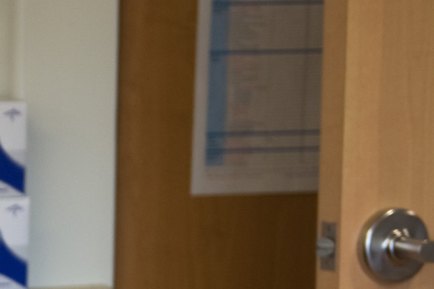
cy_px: 486
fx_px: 3204
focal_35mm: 266
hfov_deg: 7.4
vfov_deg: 5.1
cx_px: -480
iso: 500
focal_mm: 56
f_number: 2.8
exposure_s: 1/100
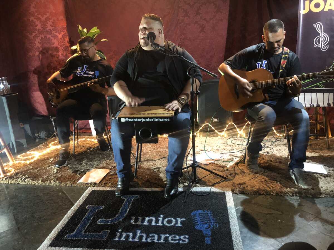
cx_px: 167
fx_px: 270
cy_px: 125
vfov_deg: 49.7
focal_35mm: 28
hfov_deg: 63.4
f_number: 1.8
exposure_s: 1/4
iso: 80
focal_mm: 3.99
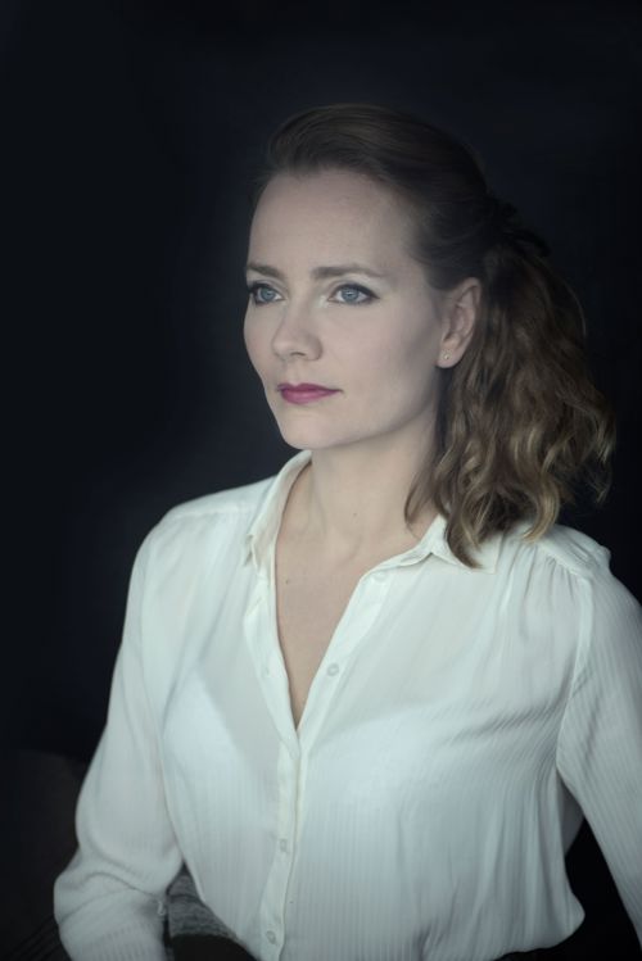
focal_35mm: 105
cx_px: 321
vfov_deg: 19.4
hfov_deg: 13.1
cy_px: 480
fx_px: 2806
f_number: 3.5
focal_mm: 105
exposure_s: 1/125
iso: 200
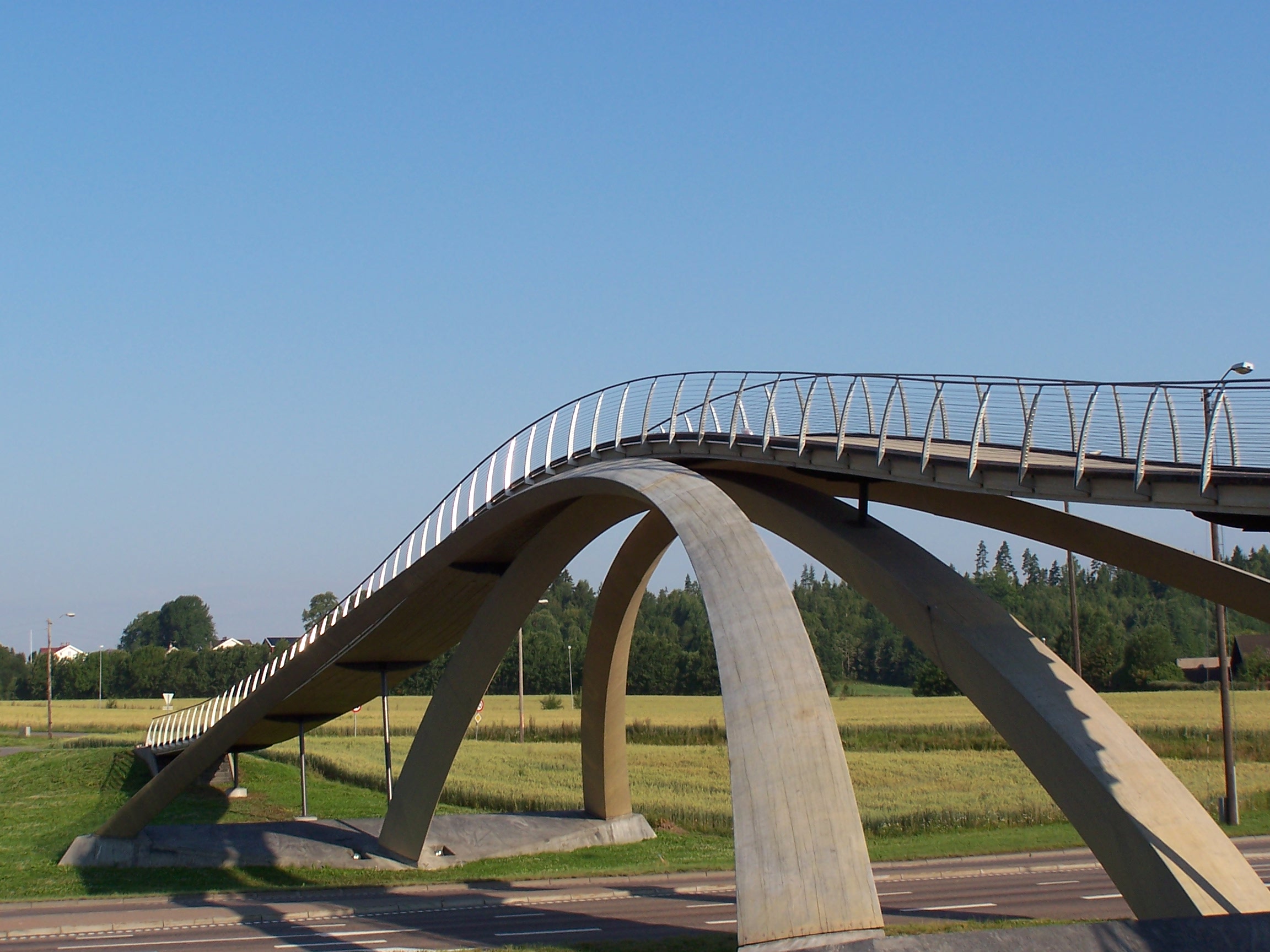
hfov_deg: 29.0
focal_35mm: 67
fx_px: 2458
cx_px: 635
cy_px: 476
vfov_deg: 21.9
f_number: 4.5
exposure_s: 1/500
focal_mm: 11.1
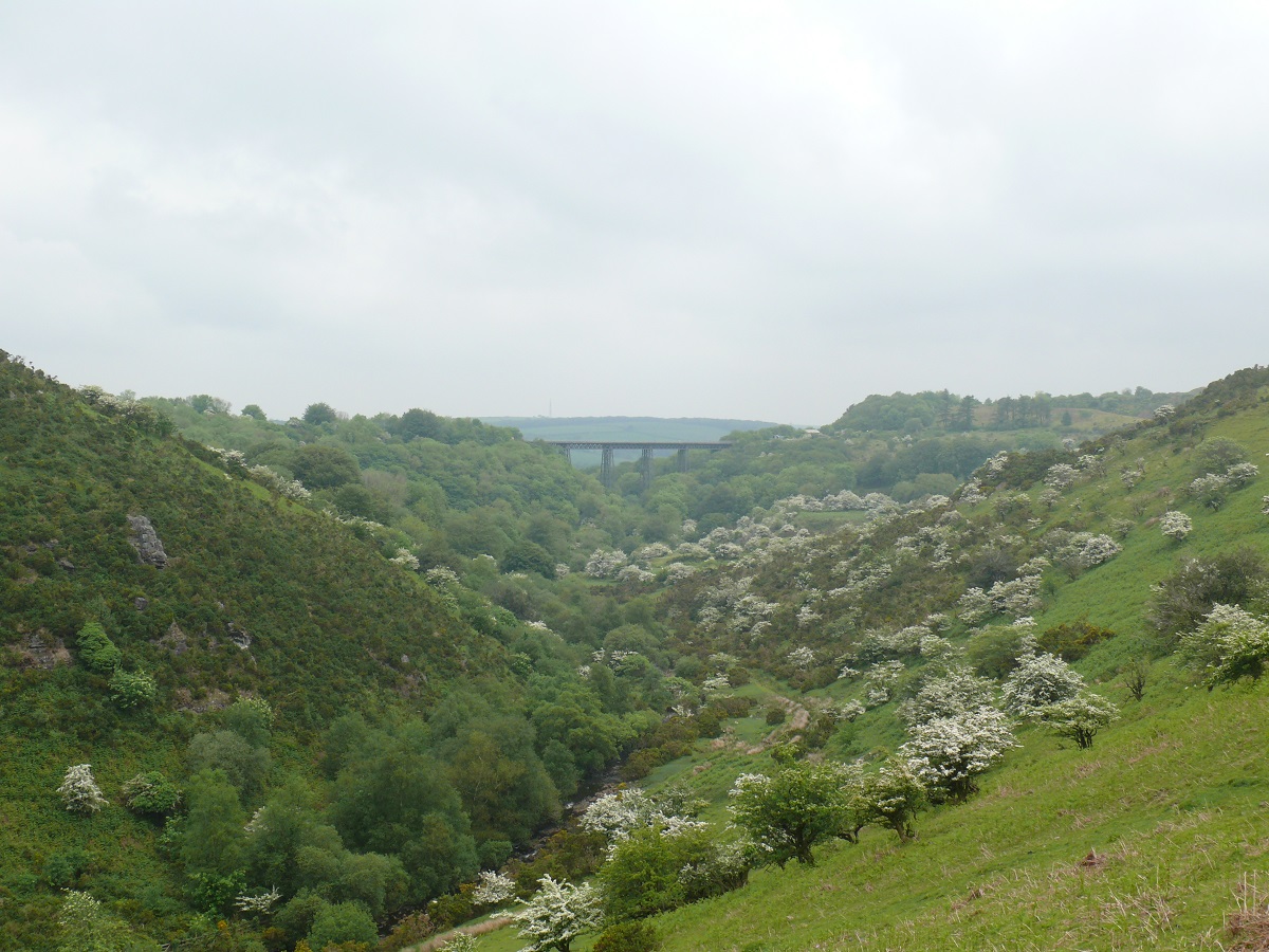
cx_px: 634
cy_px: 476
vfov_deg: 34.3
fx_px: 1540
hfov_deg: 44.8
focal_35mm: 42
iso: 100
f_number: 5.6
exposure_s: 1/250
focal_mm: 8.8
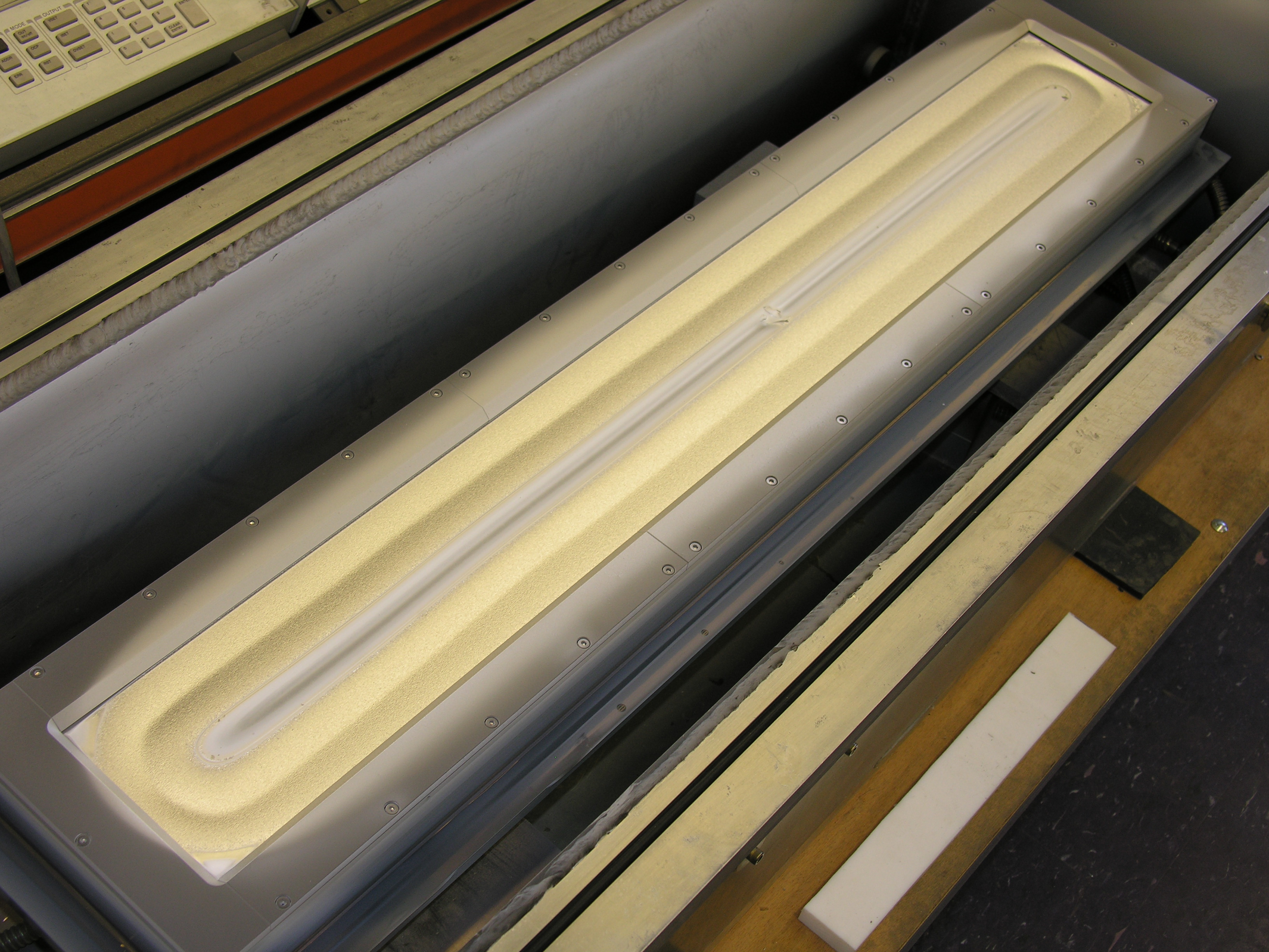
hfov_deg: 38.2
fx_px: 1833
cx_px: 634
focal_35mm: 50
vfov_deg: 29.1
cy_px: 476
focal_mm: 12.7
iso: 50
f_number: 3.5
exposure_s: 1/35.6
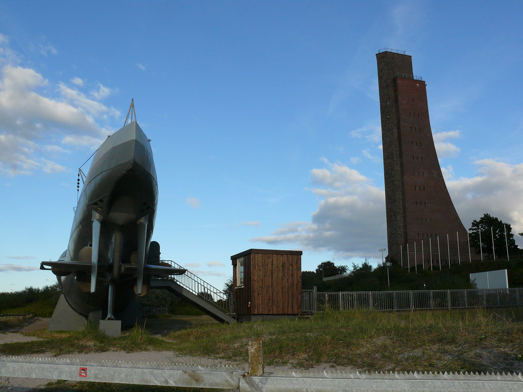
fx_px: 529
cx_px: 262
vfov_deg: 40.7
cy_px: 196
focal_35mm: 35
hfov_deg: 52.6
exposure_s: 1/400
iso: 200
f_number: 8
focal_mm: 7.4
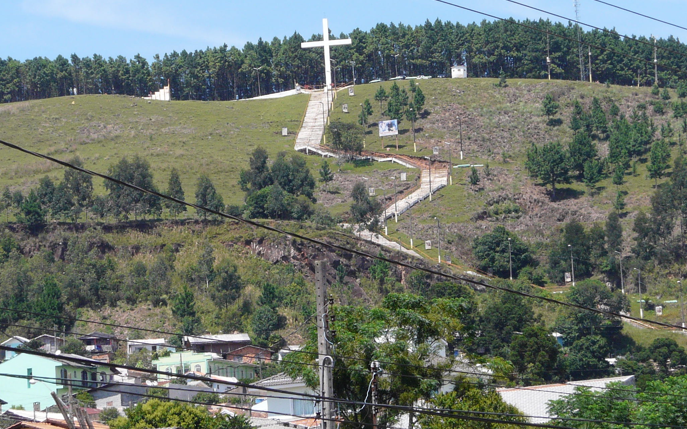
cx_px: 343
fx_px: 3557
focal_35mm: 190
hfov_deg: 11.0
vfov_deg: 6.9
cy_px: 172
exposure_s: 1/320
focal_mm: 18.3
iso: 100
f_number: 5.6
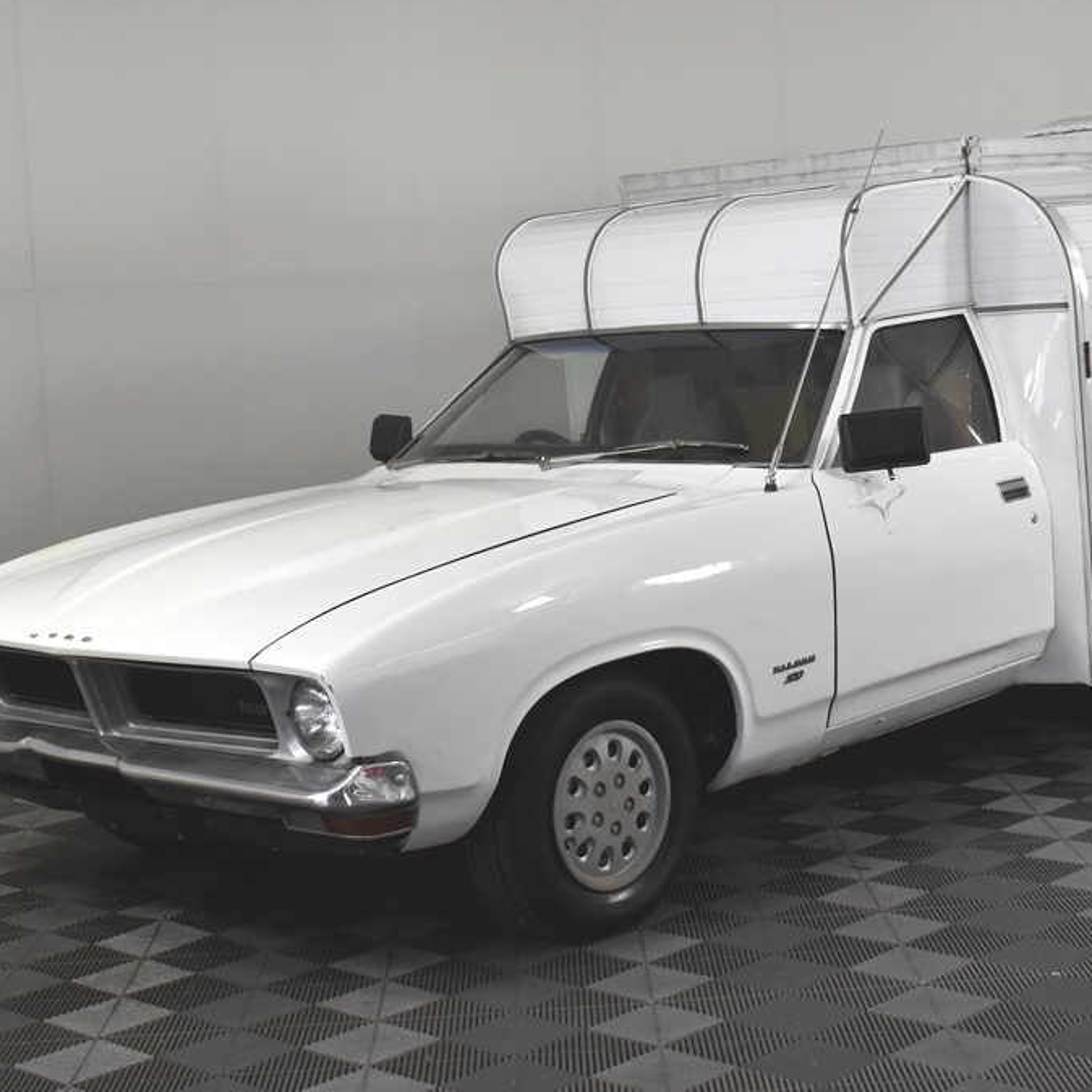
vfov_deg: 27.7
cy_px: 544
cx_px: 723
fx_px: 2213
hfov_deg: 27.6
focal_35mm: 62
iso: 1600
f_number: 10
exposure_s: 1/400
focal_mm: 32
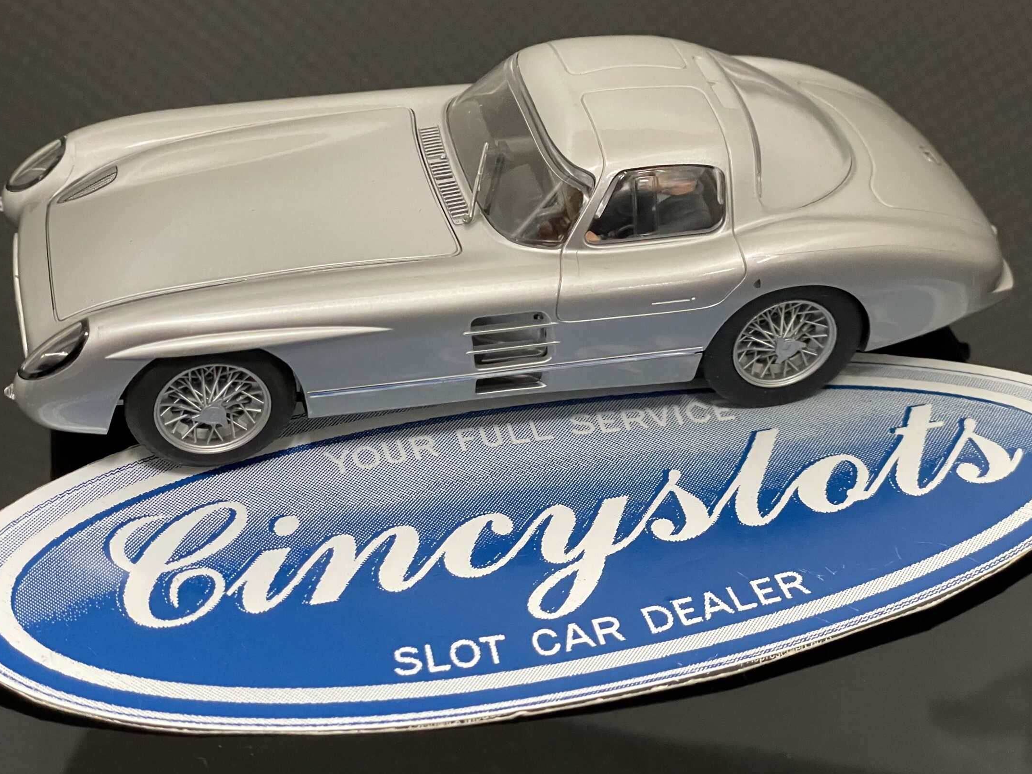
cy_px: 345
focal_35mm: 62
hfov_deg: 31.2
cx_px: 518
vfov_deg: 23.6
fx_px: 1848
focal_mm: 6
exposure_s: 1/60
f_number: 2
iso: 640
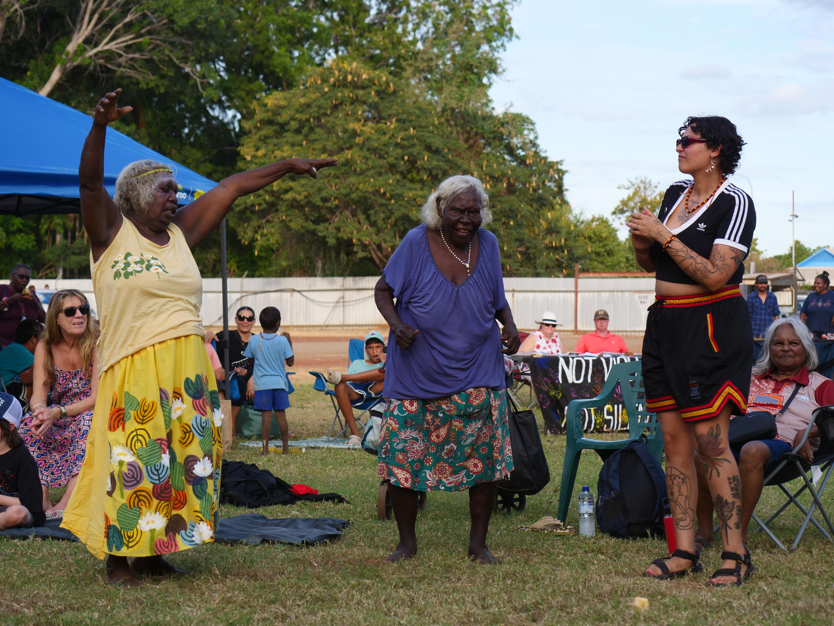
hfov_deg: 21.8
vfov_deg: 16.4
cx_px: 417
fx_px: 2168
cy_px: 313
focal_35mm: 90
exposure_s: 1/400
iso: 200
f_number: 4
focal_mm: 45
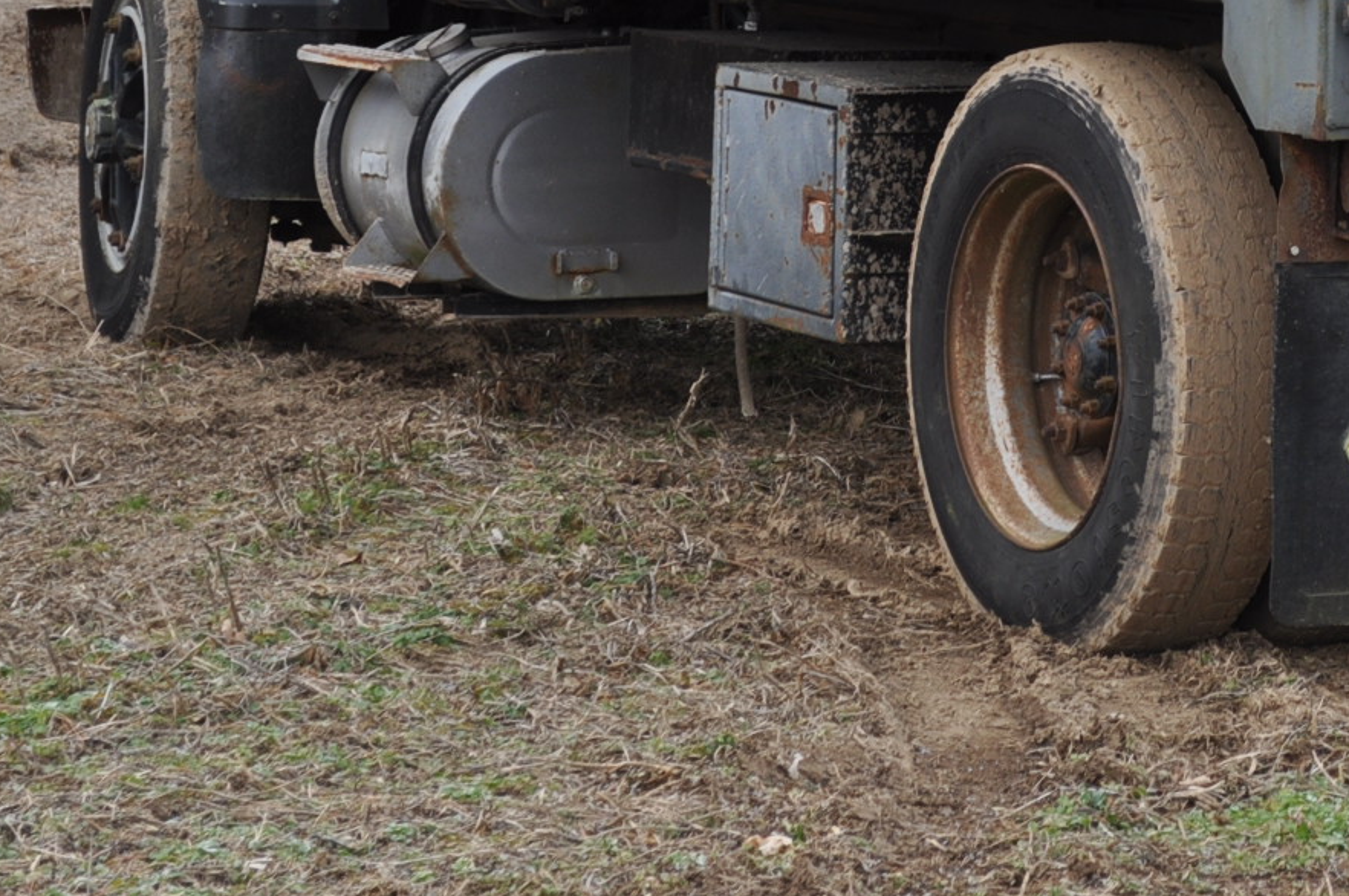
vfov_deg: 7.8
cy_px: -183
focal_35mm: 175
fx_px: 6550
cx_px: 1146
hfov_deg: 11.7
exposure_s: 1/200
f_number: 7.1
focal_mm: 48
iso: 200
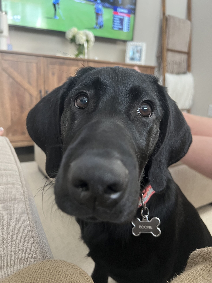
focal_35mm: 26
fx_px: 212
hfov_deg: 53.1
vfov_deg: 67.3
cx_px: 106
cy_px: 142
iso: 320
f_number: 1.5
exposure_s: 1/60
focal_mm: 5.7
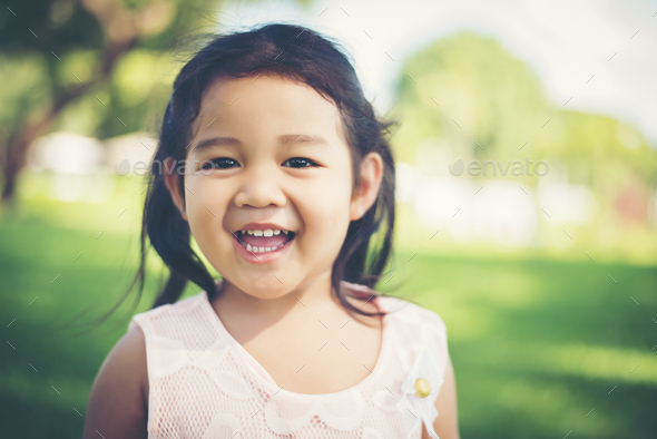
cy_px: 220
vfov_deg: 27.0
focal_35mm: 50
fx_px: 913
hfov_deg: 39.6
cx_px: 328
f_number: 2
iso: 100
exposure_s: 1/320
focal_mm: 50
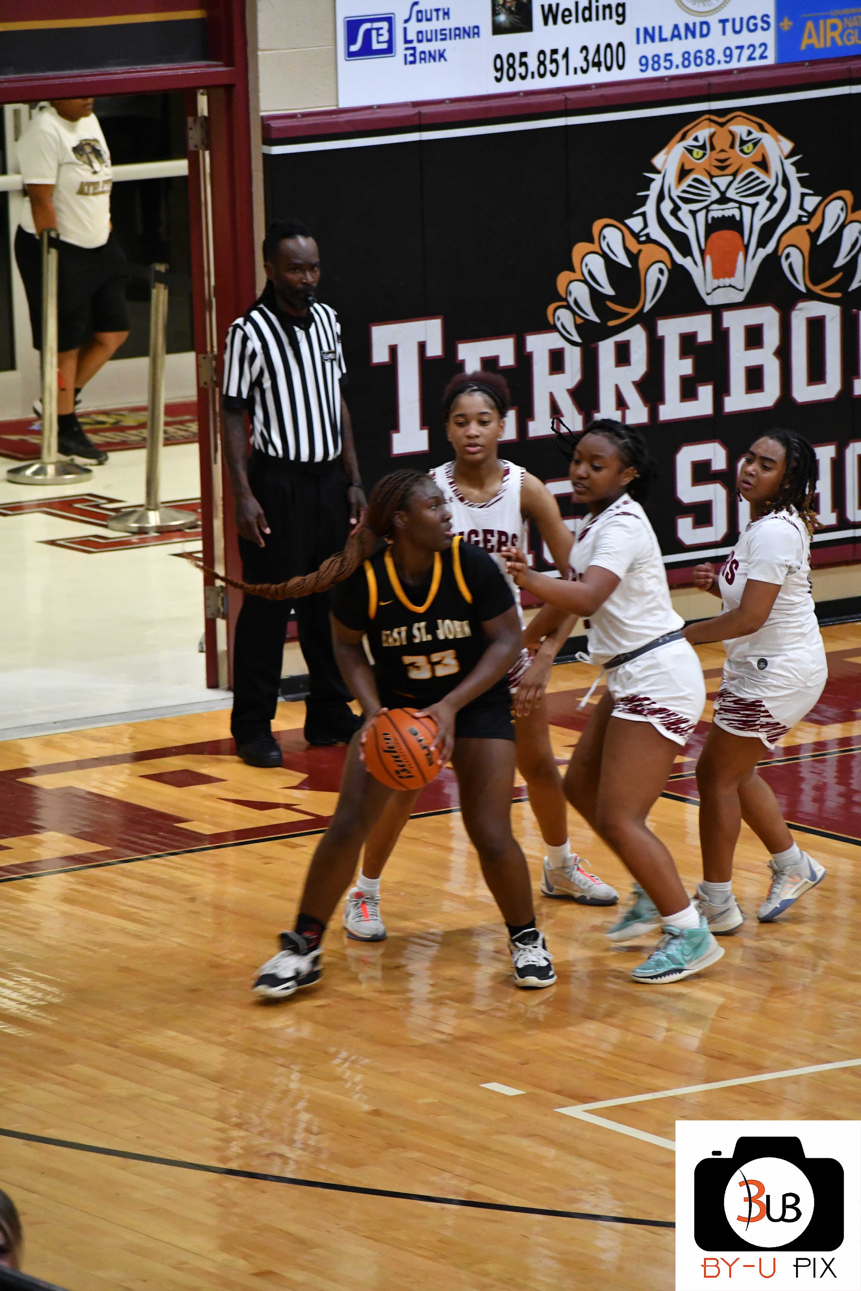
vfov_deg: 10.2
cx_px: 430
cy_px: 646
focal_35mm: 202
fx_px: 7246
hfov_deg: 6.8
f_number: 4.8
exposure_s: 1/250
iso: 4000
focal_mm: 135
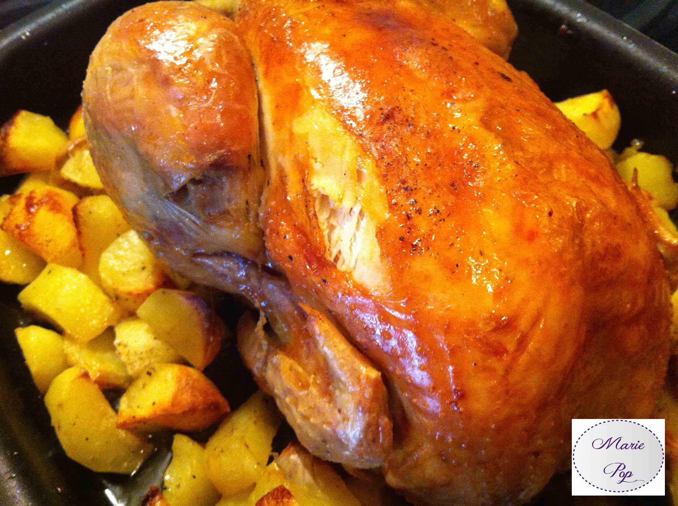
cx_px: 339
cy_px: 253
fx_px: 685
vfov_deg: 40.6
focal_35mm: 35
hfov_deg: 52.7
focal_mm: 3.85
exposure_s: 1/17
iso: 500
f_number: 2.8
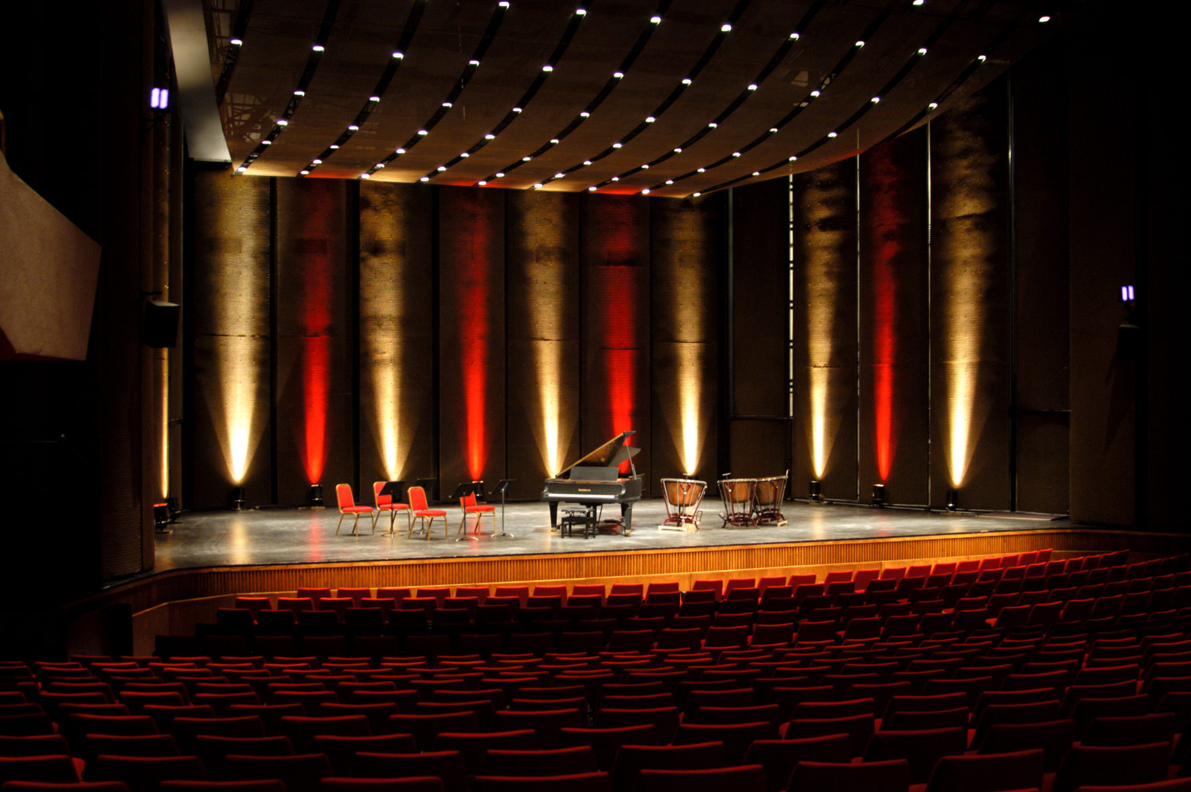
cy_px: 396
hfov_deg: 43.6
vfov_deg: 29.8
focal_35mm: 45
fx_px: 1487
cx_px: 596
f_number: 5
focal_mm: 30
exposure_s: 1/5
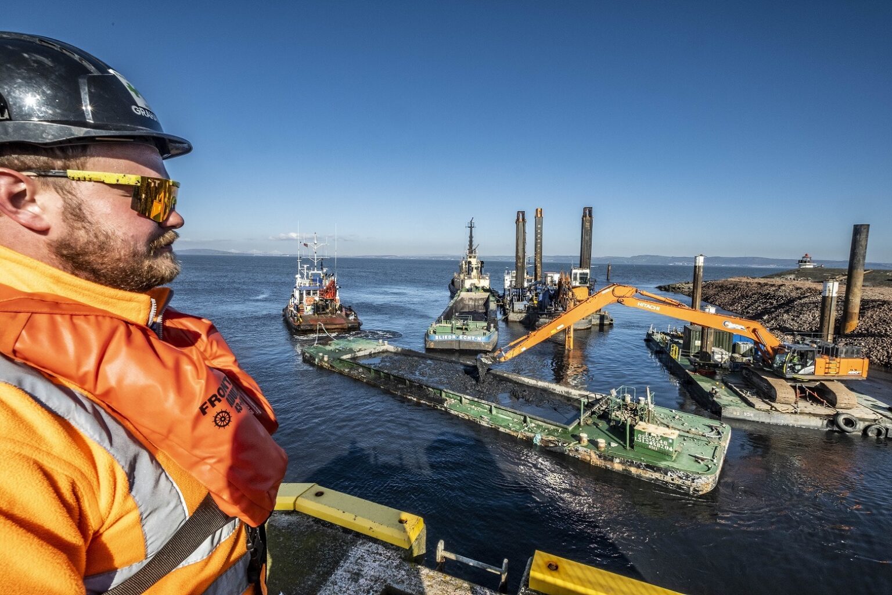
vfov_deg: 77.3
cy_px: 298
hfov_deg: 100.4
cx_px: 446
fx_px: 372
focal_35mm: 15
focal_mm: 10
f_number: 13
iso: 400
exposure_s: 1/250
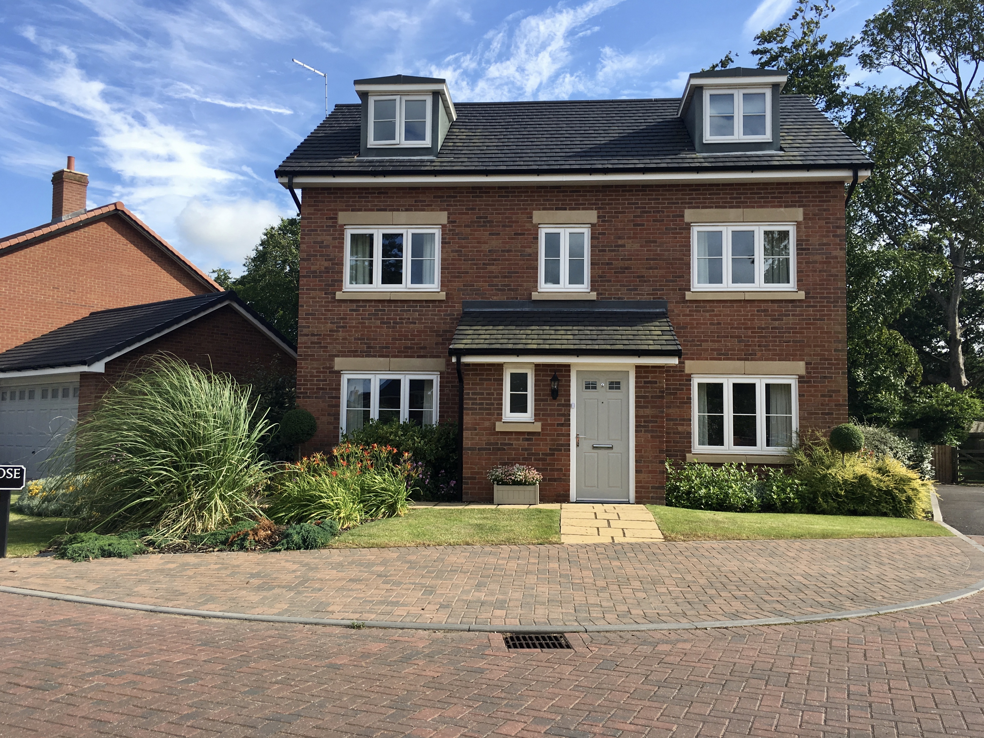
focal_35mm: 29
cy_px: 369
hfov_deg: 61.7
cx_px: 492
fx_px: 824
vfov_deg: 48.2
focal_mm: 4.15
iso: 25
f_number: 2.2
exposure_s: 1/999
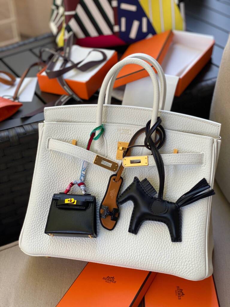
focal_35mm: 52
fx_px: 461
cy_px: 154
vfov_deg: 36.8
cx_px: 115
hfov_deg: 28.0
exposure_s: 1/122
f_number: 2
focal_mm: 6
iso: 64
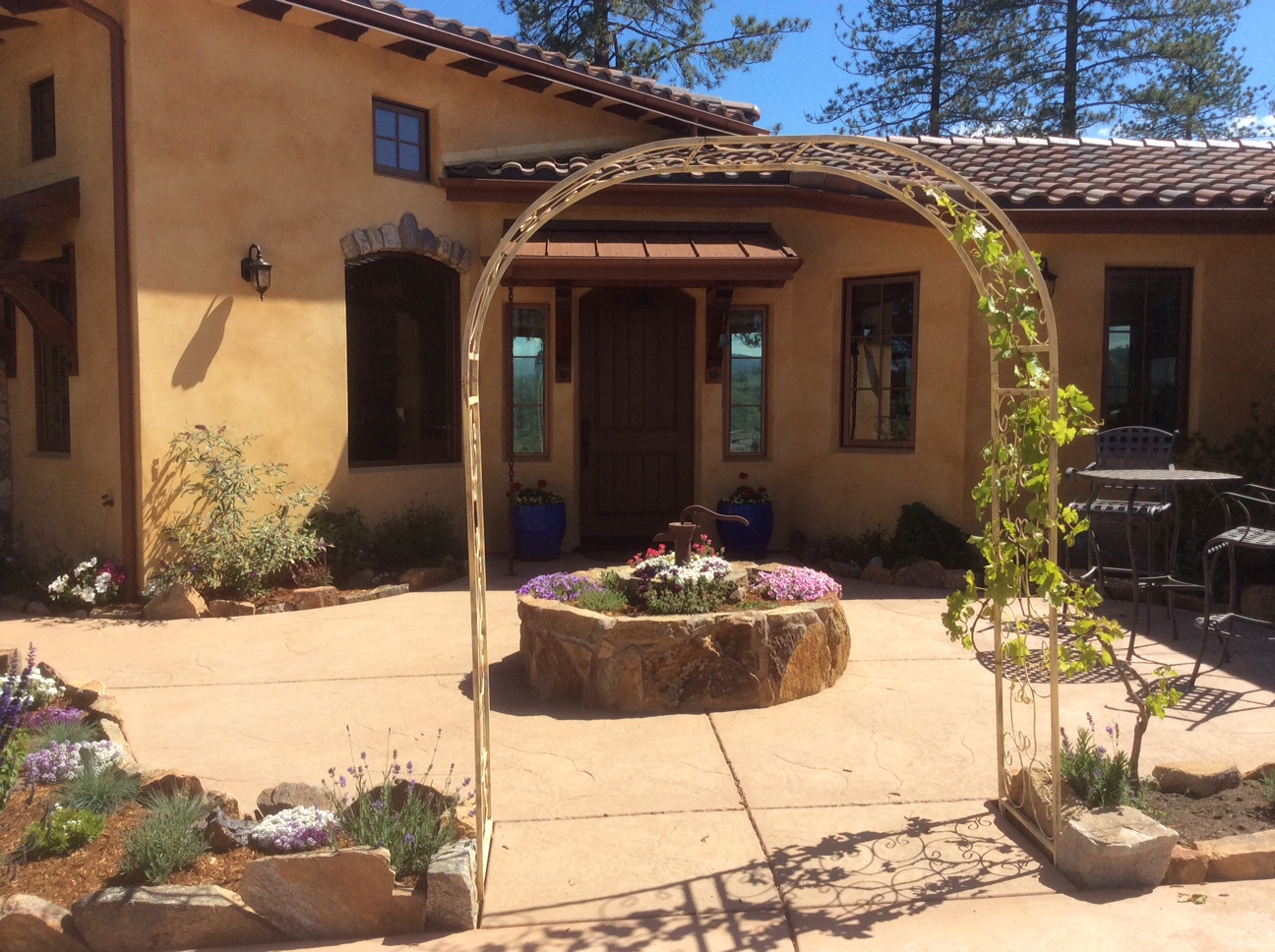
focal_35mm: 32
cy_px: 476
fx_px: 1177
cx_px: 638
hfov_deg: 56.9
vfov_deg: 44.1
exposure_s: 1/1330
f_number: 2.4
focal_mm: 3.3
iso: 32
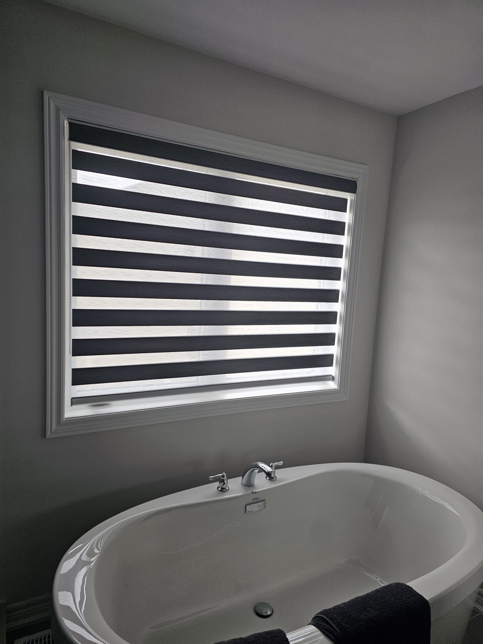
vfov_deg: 73.9
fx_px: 428
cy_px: 322
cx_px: 242
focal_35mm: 23
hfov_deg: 58.9
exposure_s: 1/207
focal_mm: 6.3
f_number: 1.7
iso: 80
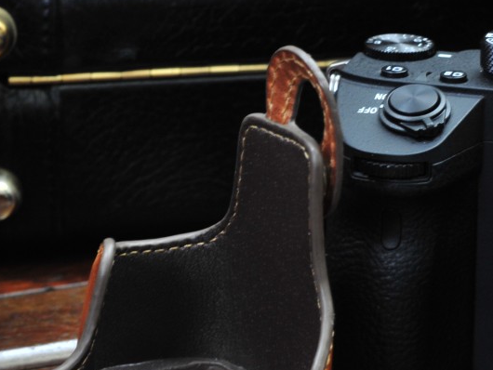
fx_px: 2237
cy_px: 235
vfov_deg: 9.5
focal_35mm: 157
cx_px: 144
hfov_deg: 12.6
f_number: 9
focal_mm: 50
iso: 400
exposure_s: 1/2
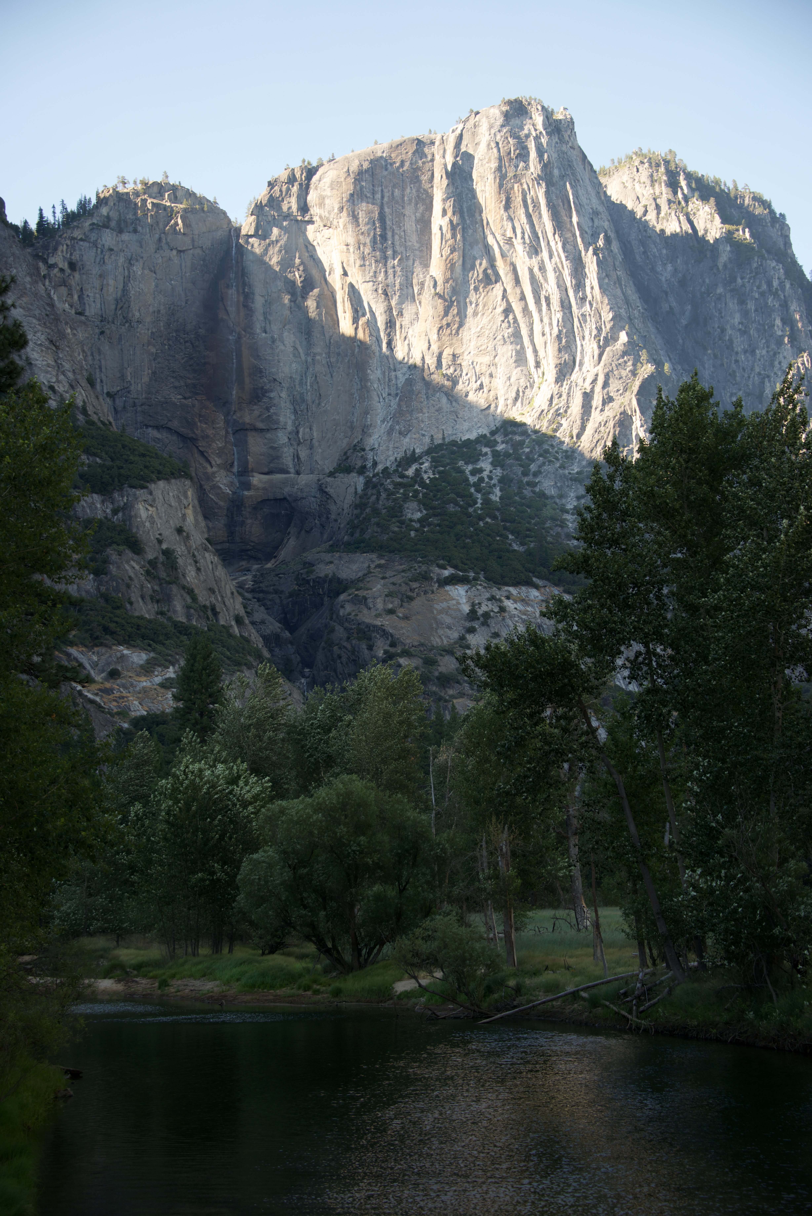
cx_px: 406
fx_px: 1961
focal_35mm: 58
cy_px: 608
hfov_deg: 23.4
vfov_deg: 34.5
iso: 100
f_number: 4.5
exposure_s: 1/125
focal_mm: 58
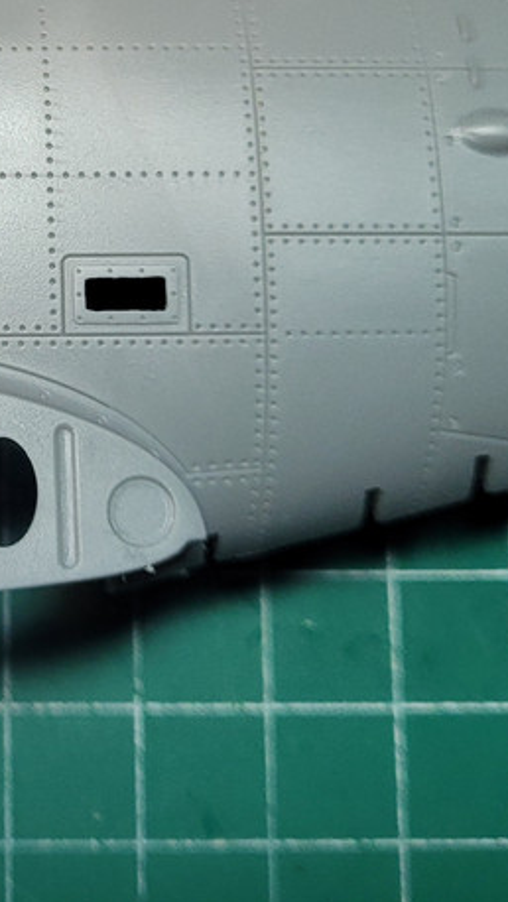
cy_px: 189
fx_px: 1579
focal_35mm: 66
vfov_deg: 31.1
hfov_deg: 17.1
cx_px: -160
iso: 160
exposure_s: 1/100
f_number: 1.8
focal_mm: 5.4
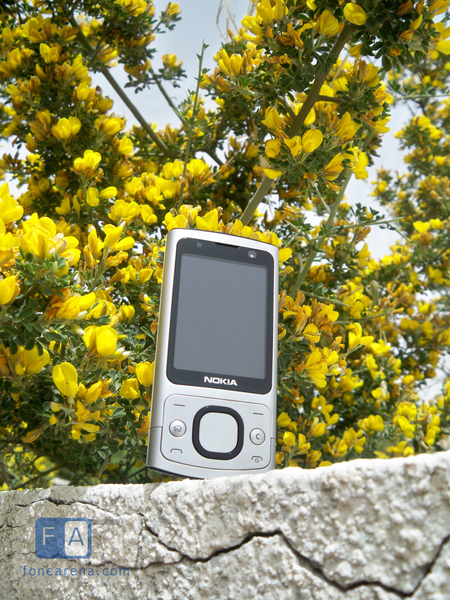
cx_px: 225
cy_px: 300
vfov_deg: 50.1
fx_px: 641
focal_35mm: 37
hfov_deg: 38.7
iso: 100
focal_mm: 7.9
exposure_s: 1/160
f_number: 8.6
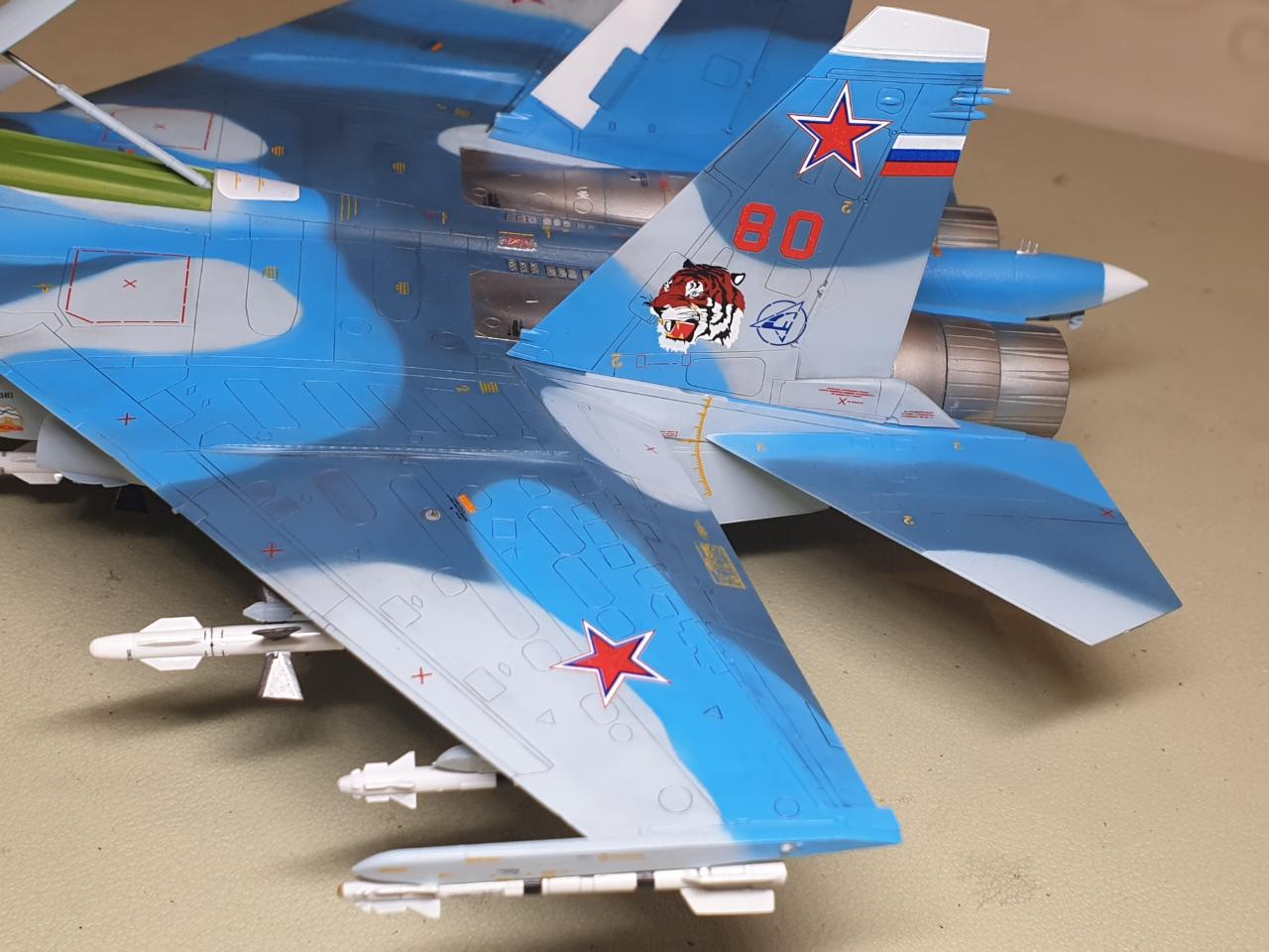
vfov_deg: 53.1
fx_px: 953
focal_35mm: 26
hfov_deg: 67.3
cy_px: 476
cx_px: 634
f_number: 2.4
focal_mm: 4.3
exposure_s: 1/120
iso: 64
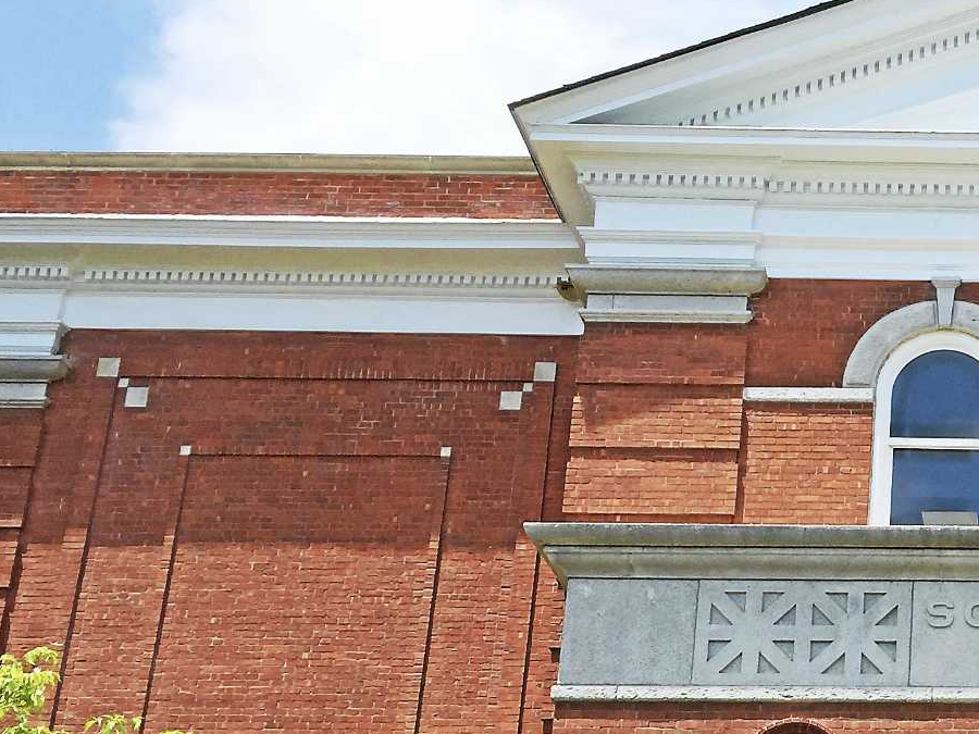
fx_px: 1867
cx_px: 1093
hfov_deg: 26.9
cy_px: 654
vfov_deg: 21.8
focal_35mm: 66
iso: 32
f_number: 2.2
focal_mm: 4.15
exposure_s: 1/1364
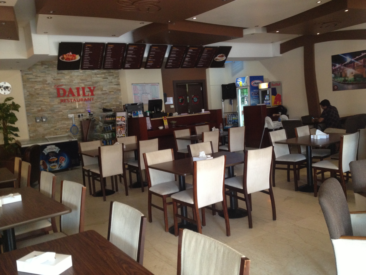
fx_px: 370
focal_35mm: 35
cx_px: 183
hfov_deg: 52.6
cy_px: 138
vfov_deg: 40.7
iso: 200
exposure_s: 1/20
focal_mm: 4.28
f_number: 2.4
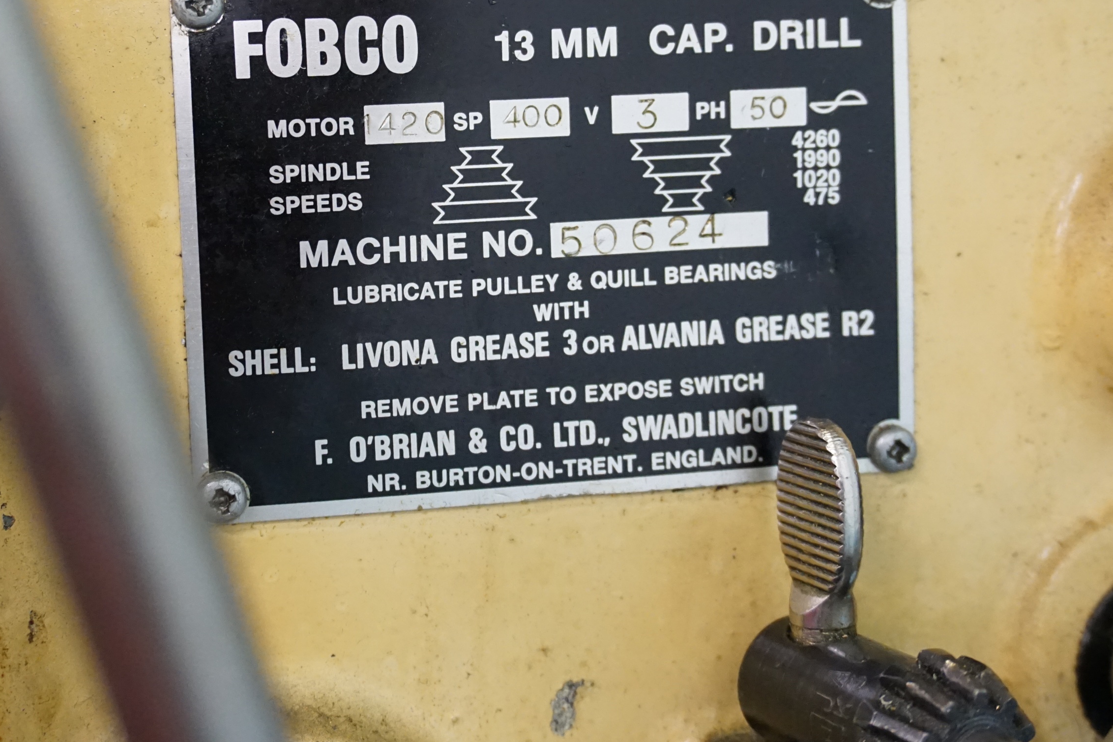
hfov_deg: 32.0
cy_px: 233
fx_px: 1939
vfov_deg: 21.6
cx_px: 468
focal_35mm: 63
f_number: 4.5
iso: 3200
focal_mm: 29
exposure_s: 1/30
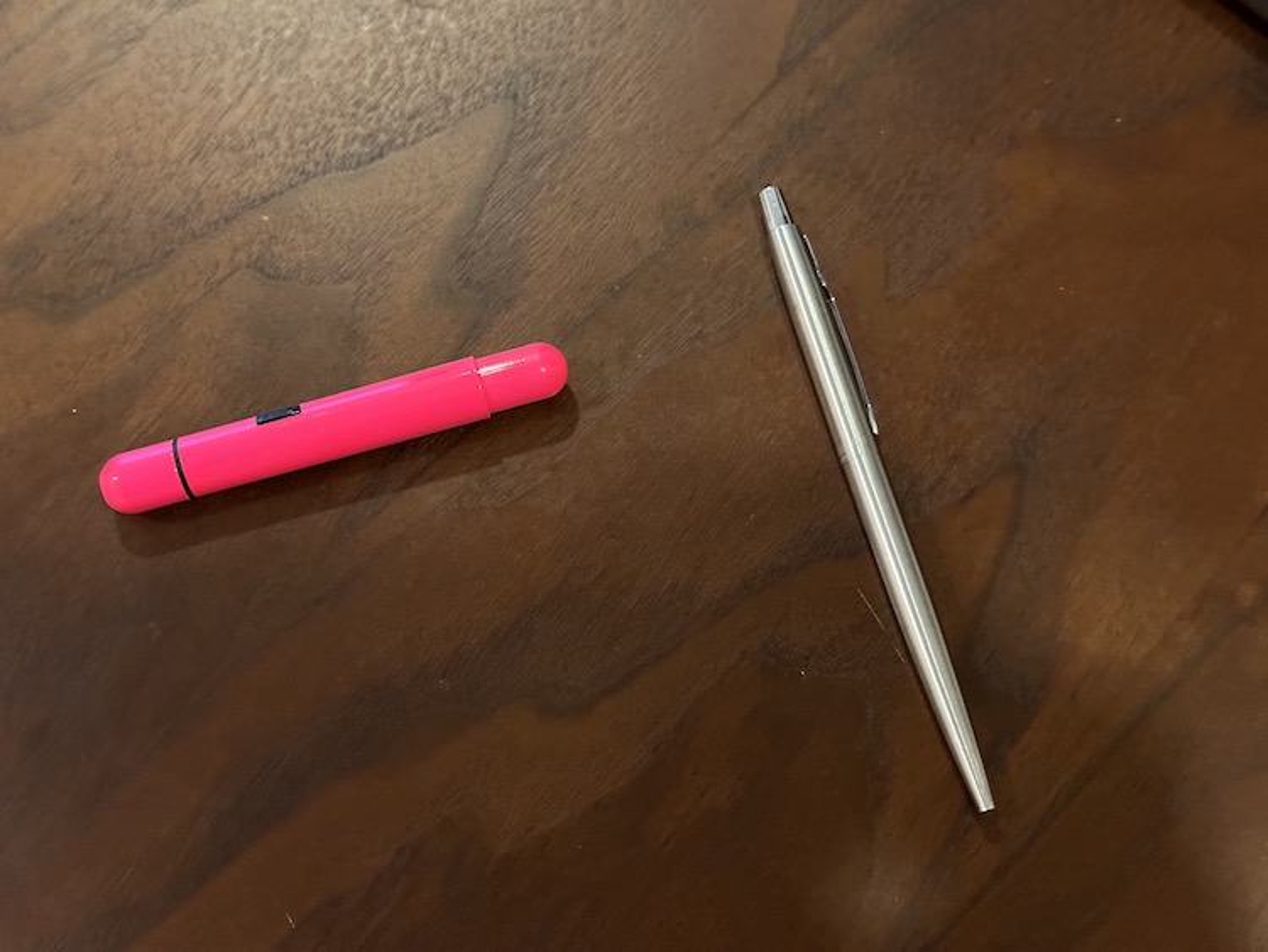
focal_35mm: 48
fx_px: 1759
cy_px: 476
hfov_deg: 39.6
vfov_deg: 30.3
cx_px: 634
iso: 500
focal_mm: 6.86
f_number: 1.78
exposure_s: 1/32
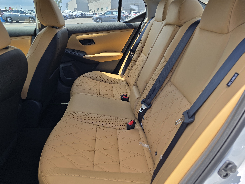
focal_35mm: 23
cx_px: 122
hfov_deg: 73.9
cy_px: 92
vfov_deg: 58.9
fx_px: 163
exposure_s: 1/331
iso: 12
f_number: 1.7
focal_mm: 6.3
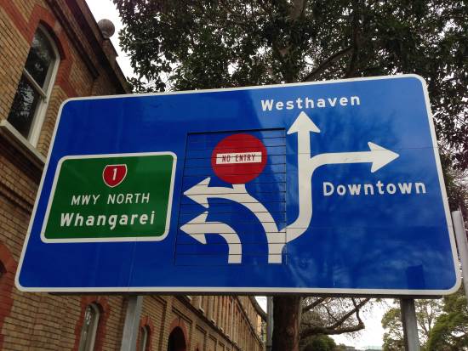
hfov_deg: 55.3
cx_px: 234
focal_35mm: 33
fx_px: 446
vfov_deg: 43.0
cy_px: 176
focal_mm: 4.13
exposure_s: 1/163
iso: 50
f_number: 2.4
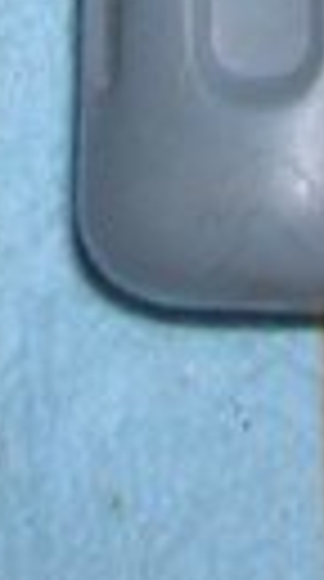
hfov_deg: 5.4
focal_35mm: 224
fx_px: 3442
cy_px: -668
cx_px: 279
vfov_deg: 9.0
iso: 50
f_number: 4.9
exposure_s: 1/60.1
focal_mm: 5.7
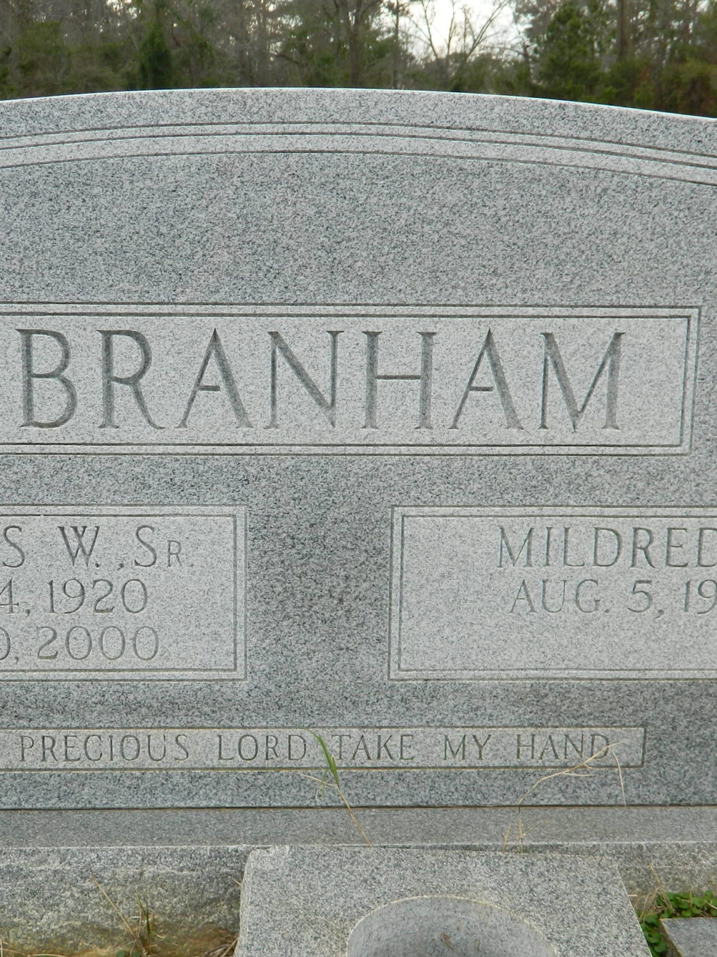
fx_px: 1381
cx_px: 291
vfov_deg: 38.2
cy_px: 497
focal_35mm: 50
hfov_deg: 29.0
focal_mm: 6.2
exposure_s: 1/250
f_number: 3.3
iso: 80
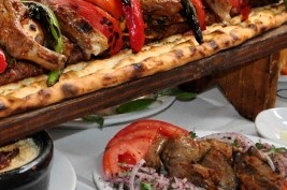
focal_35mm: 158
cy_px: 72
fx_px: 1253
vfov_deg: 8.7
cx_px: 0
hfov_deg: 12.9
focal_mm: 35
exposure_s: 1/80
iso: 1600
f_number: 4.5
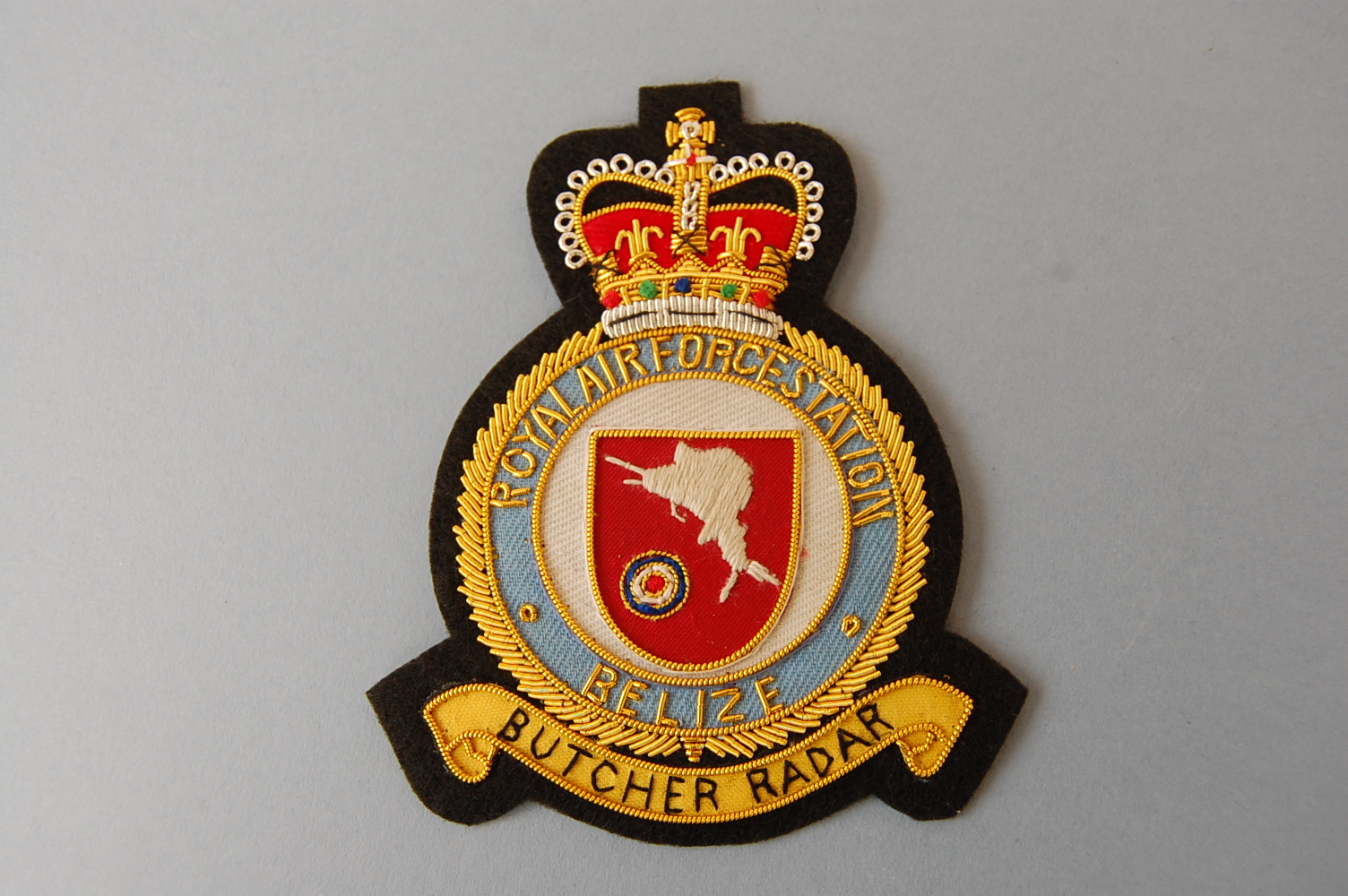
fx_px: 1459
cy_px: 448
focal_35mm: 39
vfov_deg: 34.1
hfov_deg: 49.6
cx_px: 674
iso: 400
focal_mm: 26
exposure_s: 1/60
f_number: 6.3
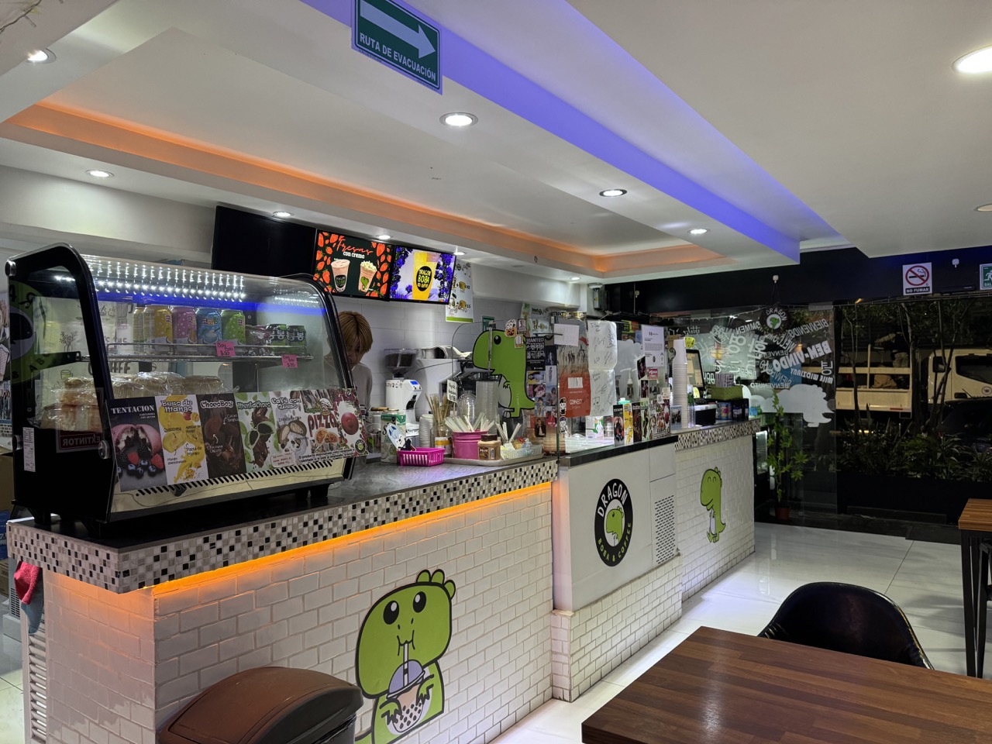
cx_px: 496
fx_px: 688
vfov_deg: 56.8
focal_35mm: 24
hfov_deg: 71.6
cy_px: 372
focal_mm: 6.86
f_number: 1.78
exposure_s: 1/60
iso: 250
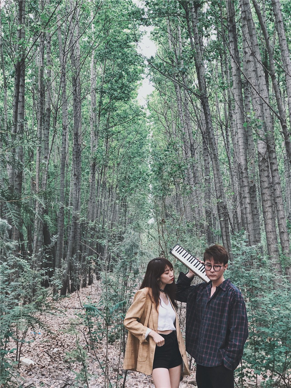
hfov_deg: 25.7
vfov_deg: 33.8
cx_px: 146
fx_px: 639
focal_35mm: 57
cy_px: 194
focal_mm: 6.6
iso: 40
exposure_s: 1/30
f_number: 2.8
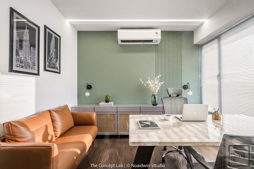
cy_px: 84
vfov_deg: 72.1
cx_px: 127
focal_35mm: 16
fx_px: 116
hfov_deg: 95.0
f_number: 11
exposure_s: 1/20
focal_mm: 16.5
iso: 200
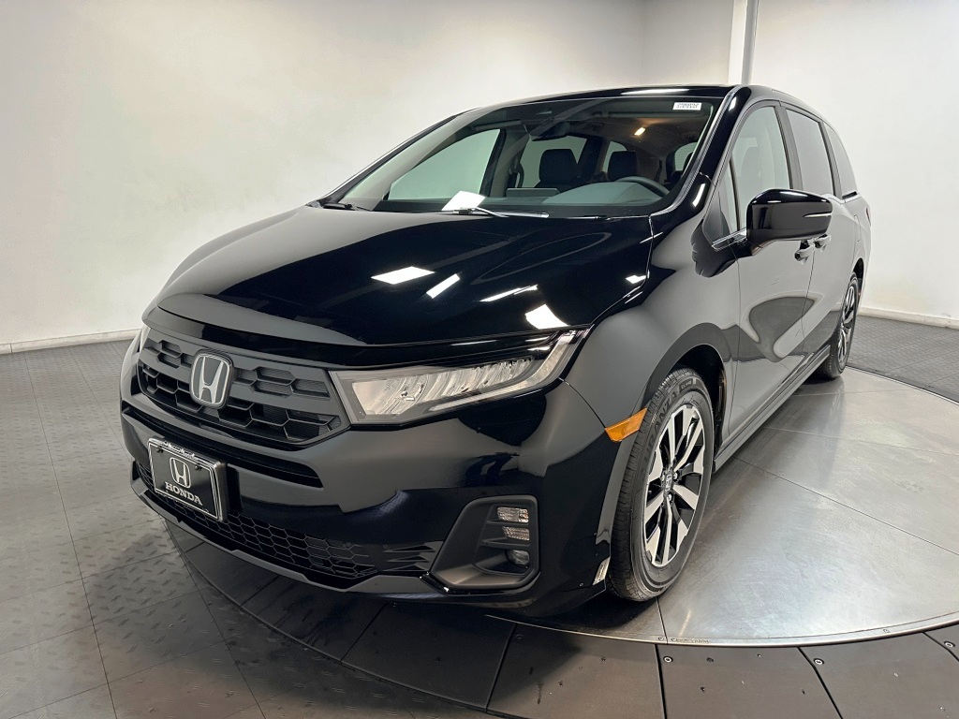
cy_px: 360
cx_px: 480
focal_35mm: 24
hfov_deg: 71.6
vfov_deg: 56.8
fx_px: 665
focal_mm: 6.86
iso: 400
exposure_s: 1/60
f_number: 1.78
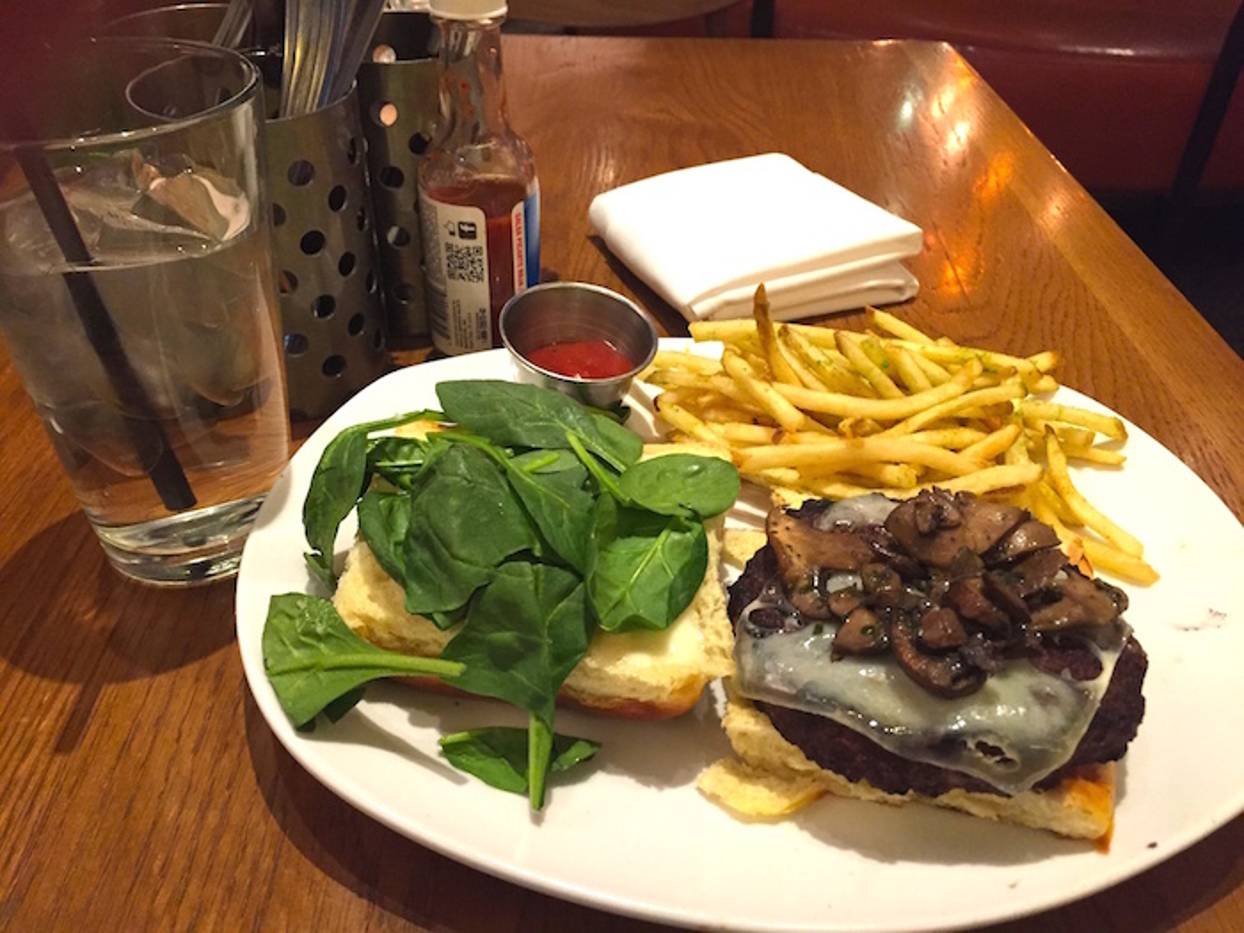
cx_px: 622
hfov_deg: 61.7
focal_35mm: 29
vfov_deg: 48.2
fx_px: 1042
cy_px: 466
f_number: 2.2
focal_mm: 4.15
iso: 200
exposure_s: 1/30
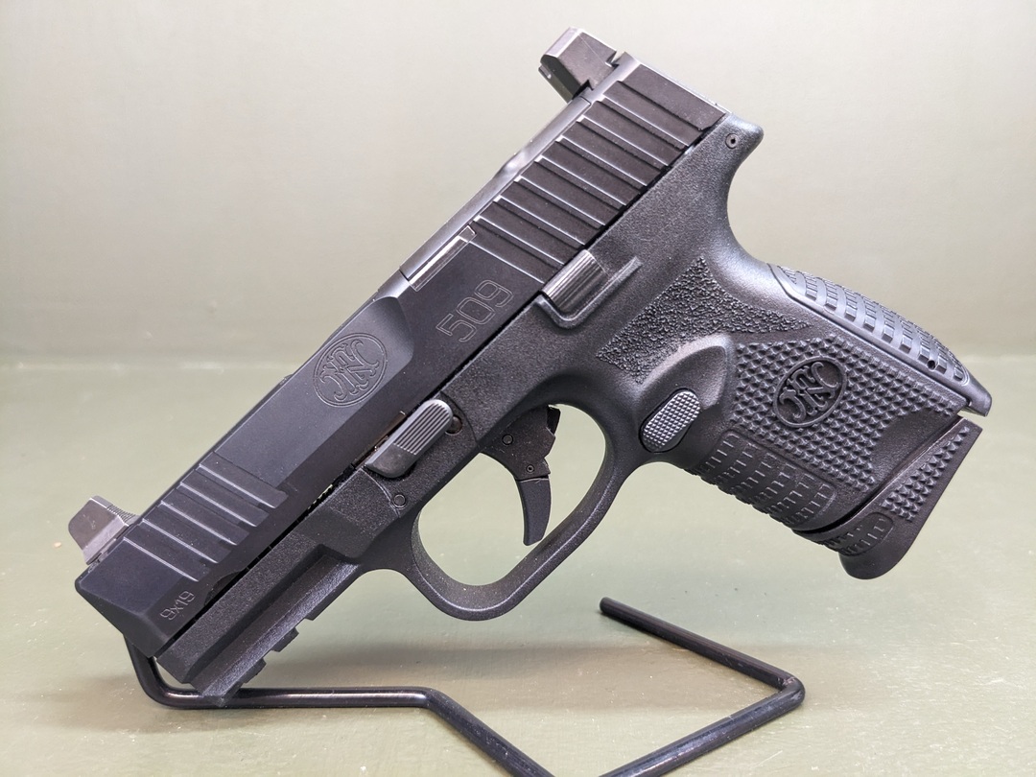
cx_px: 518
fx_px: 808
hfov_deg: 65.3
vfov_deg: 51.4
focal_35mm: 27
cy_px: 388
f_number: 1.73
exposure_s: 1/24
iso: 318
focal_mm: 4.38
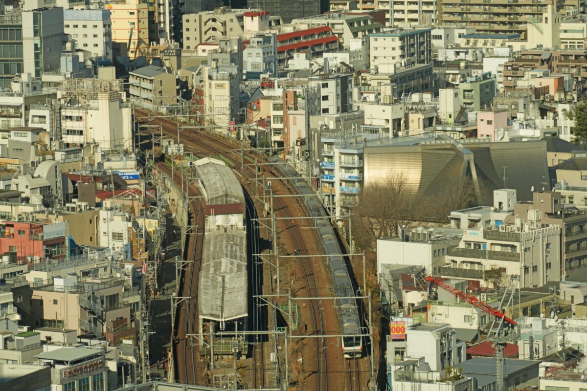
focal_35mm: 200
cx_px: 294
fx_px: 3261
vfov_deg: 6.9
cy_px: 196
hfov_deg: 10.3
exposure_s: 1/800
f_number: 13
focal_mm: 200
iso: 800
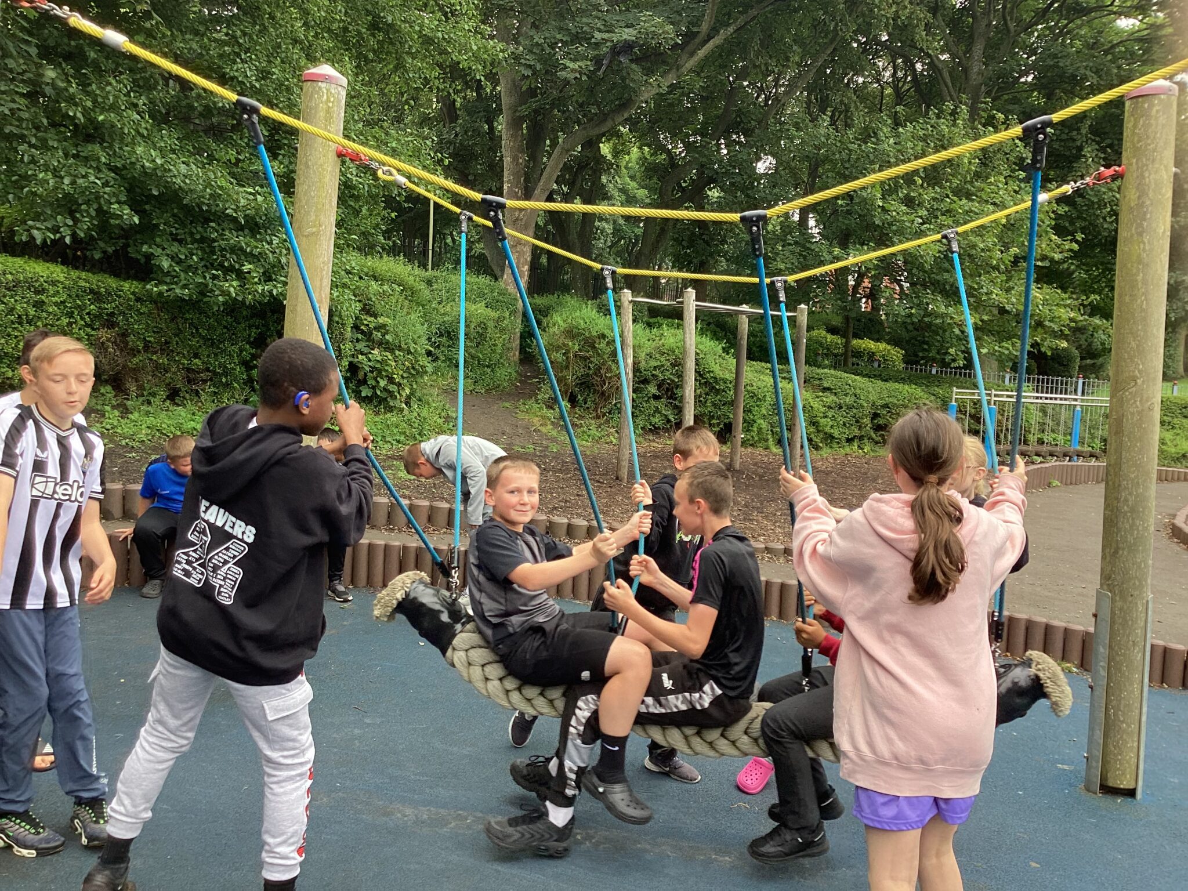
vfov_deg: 45.4
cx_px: 594
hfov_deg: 58.4
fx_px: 1064
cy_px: 446
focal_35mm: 31
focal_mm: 3.3
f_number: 2.4
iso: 25
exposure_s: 1/120
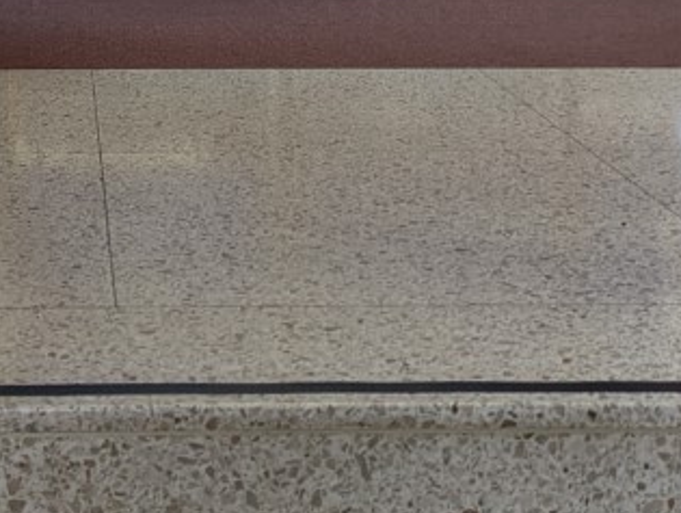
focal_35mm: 91
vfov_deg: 14.9
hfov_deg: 21.2
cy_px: -301
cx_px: 111
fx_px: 1792
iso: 64
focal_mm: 6.81
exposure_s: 1/33.3
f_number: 1.85
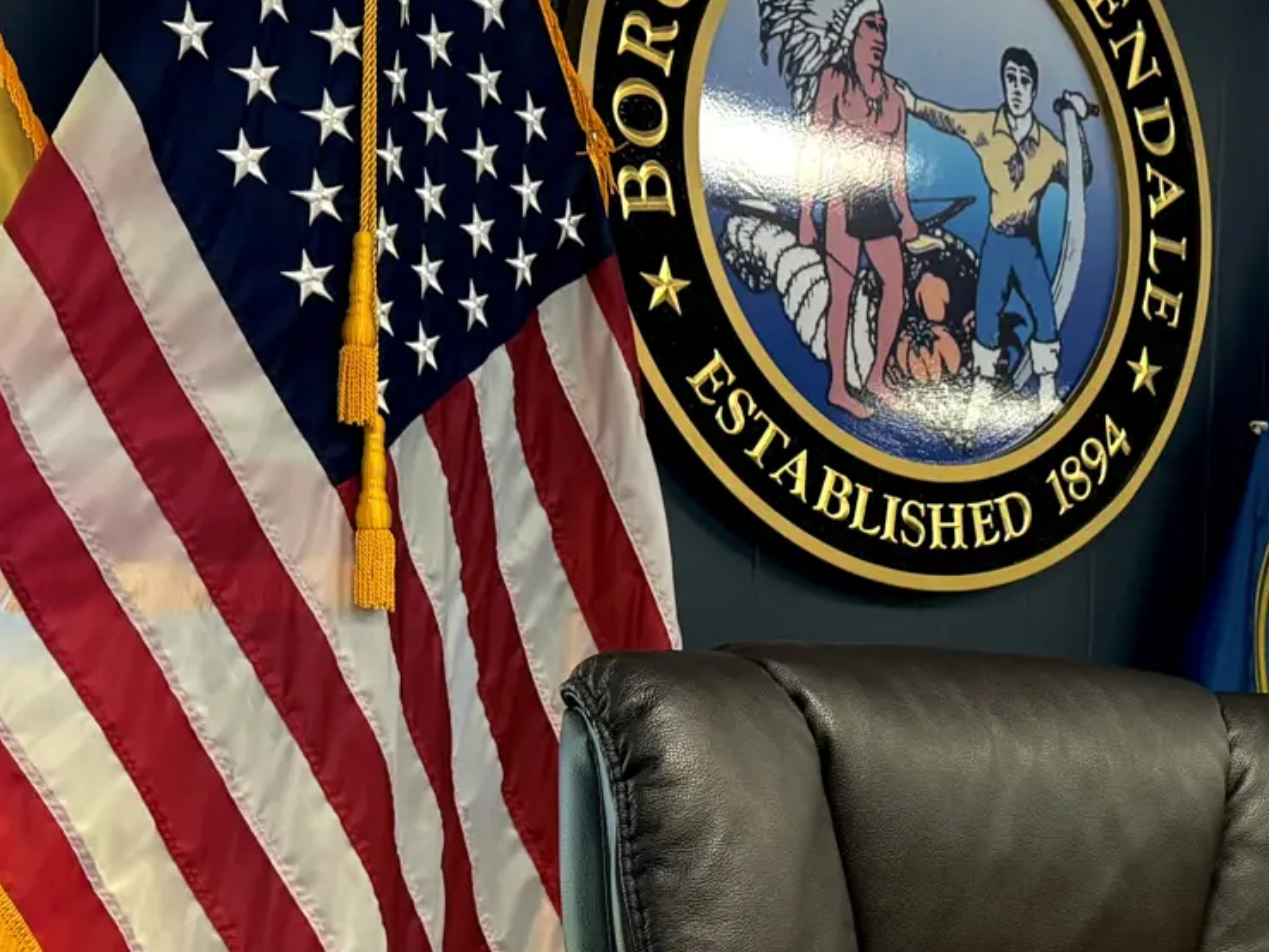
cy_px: 524
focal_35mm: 52
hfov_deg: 33.8
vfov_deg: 28.0
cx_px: 1257
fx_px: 1907
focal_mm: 6.76
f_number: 1.78
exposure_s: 1/60
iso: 320
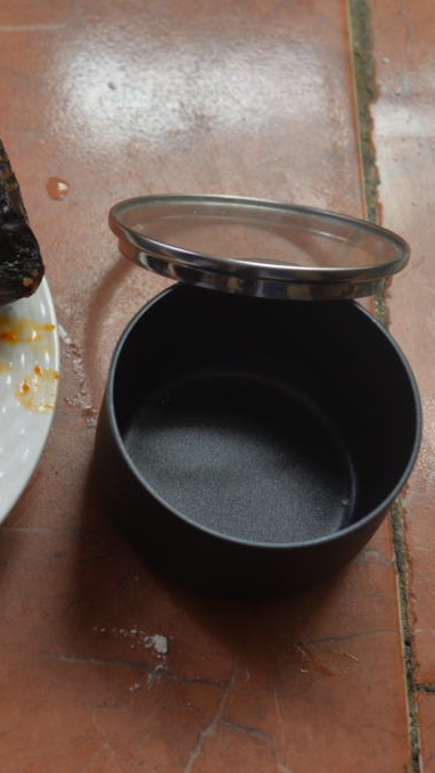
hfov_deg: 14.7
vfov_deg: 26.8
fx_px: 1620
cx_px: -107
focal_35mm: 79
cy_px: 386
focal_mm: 50
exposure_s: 1/60
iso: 500
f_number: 4
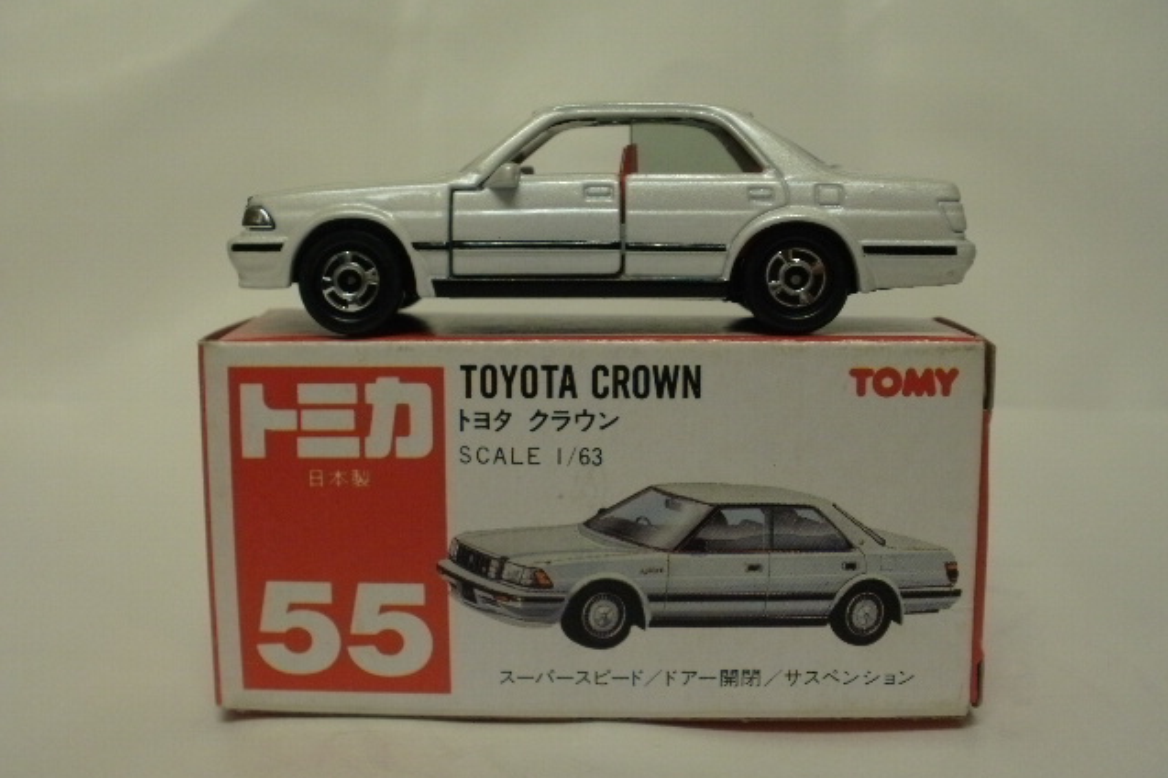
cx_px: 585
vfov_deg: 29.2
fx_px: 1492
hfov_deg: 42.8
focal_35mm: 46
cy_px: 406
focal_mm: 7.7
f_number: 4
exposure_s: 1/20
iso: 125
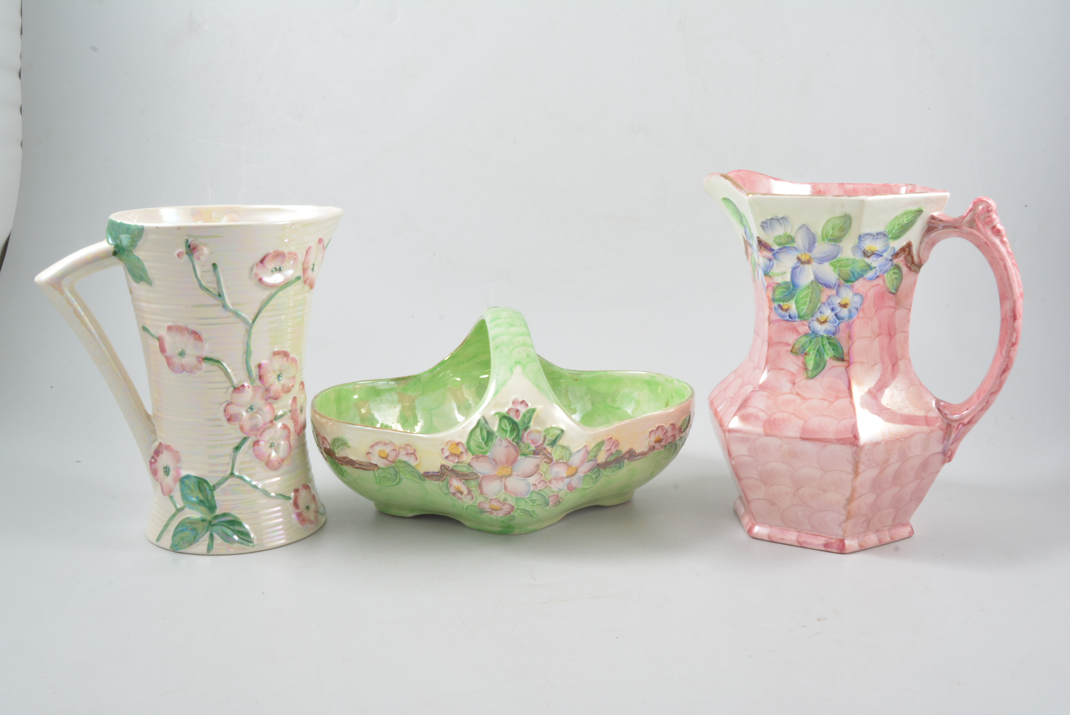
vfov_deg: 36.9
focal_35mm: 36
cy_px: 358
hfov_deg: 53.1
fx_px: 1071
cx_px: 535
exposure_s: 1/80
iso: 640
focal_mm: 24
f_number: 22
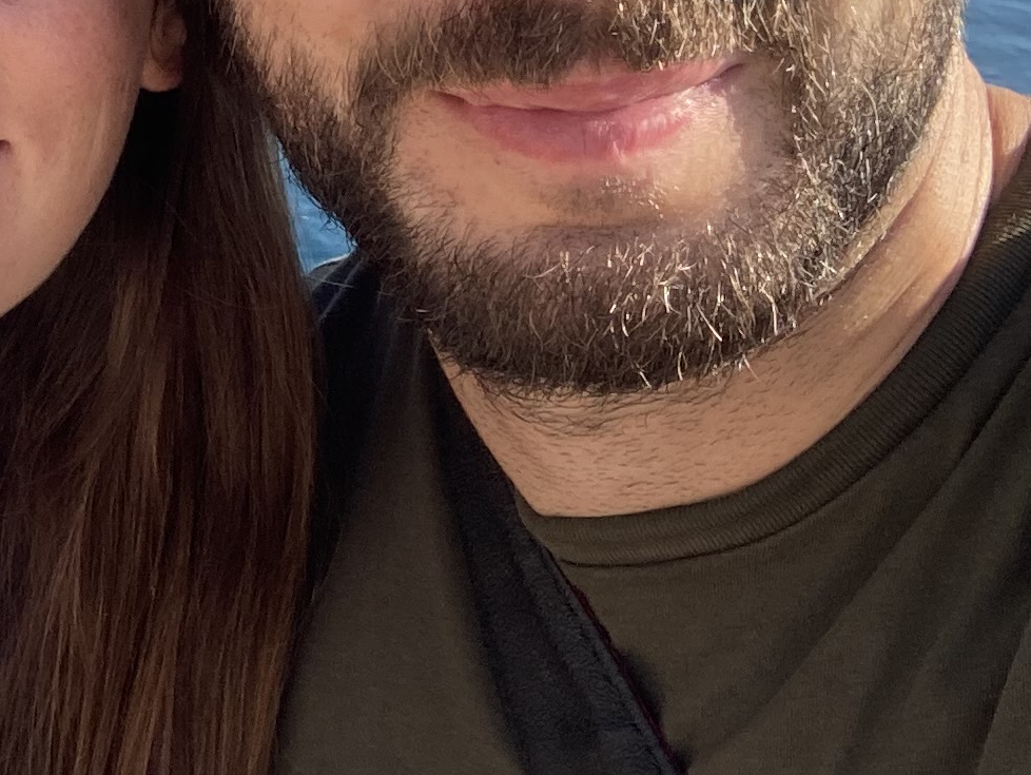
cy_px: -86
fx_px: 3010
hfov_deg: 18.3
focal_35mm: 101
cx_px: -262
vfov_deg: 14.3
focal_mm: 2.87
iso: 20
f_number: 2.2
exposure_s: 1/729
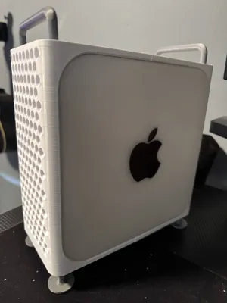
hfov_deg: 56.8
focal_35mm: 24
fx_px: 210
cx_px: 114
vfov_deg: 71.6
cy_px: 152
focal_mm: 6.76
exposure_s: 1/30
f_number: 1.78
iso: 1600
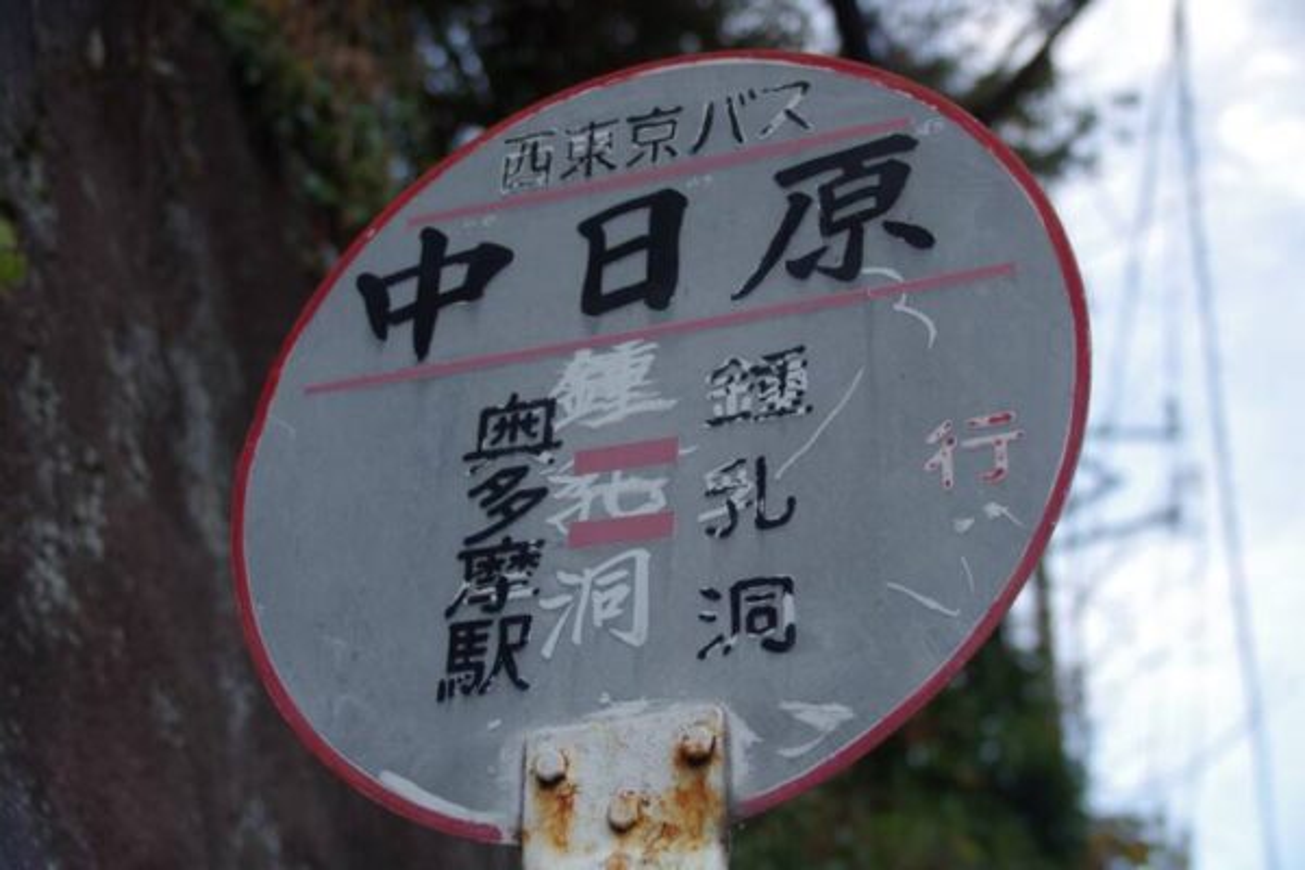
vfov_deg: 20.3
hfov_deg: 30.1
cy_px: 435
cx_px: 652
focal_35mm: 67
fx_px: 2429
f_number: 4.5
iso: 100
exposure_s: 1/125
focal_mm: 45
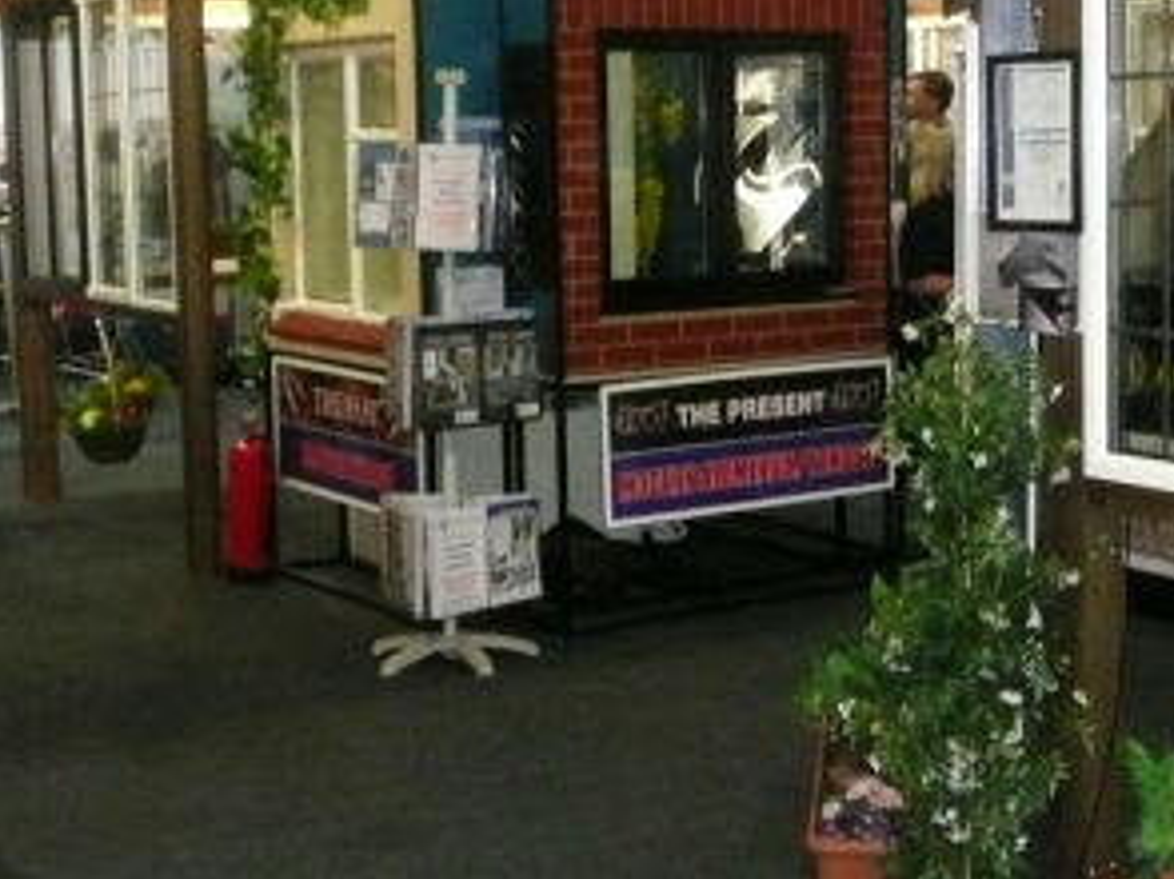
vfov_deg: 23.6
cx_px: 843
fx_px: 2101
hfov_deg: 30.8
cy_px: 328
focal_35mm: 62
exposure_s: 1/30
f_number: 3.3
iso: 640
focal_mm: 4.6
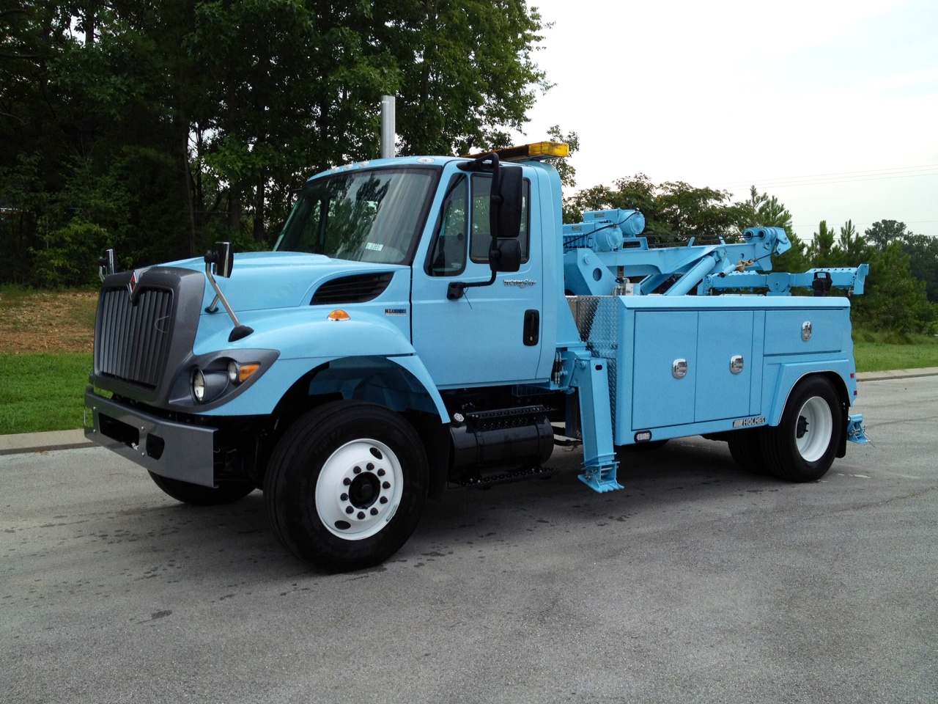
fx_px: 948
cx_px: 469
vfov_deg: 40.7
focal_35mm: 35
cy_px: 352
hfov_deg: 52.6
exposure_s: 1/587
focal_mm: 4.28
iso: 64
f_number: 2.4
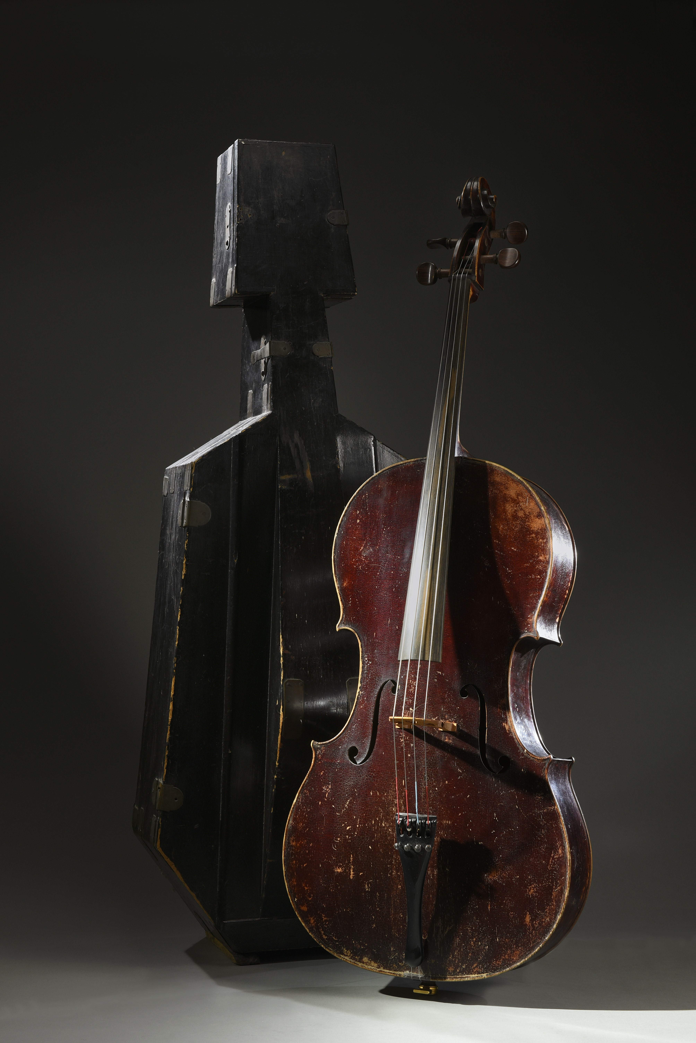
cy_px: 522
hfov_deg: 19.5
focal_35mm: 70
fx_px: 2028
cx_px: 348
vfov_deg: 28.8
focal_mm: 70
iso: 100
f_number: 16
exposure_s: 5
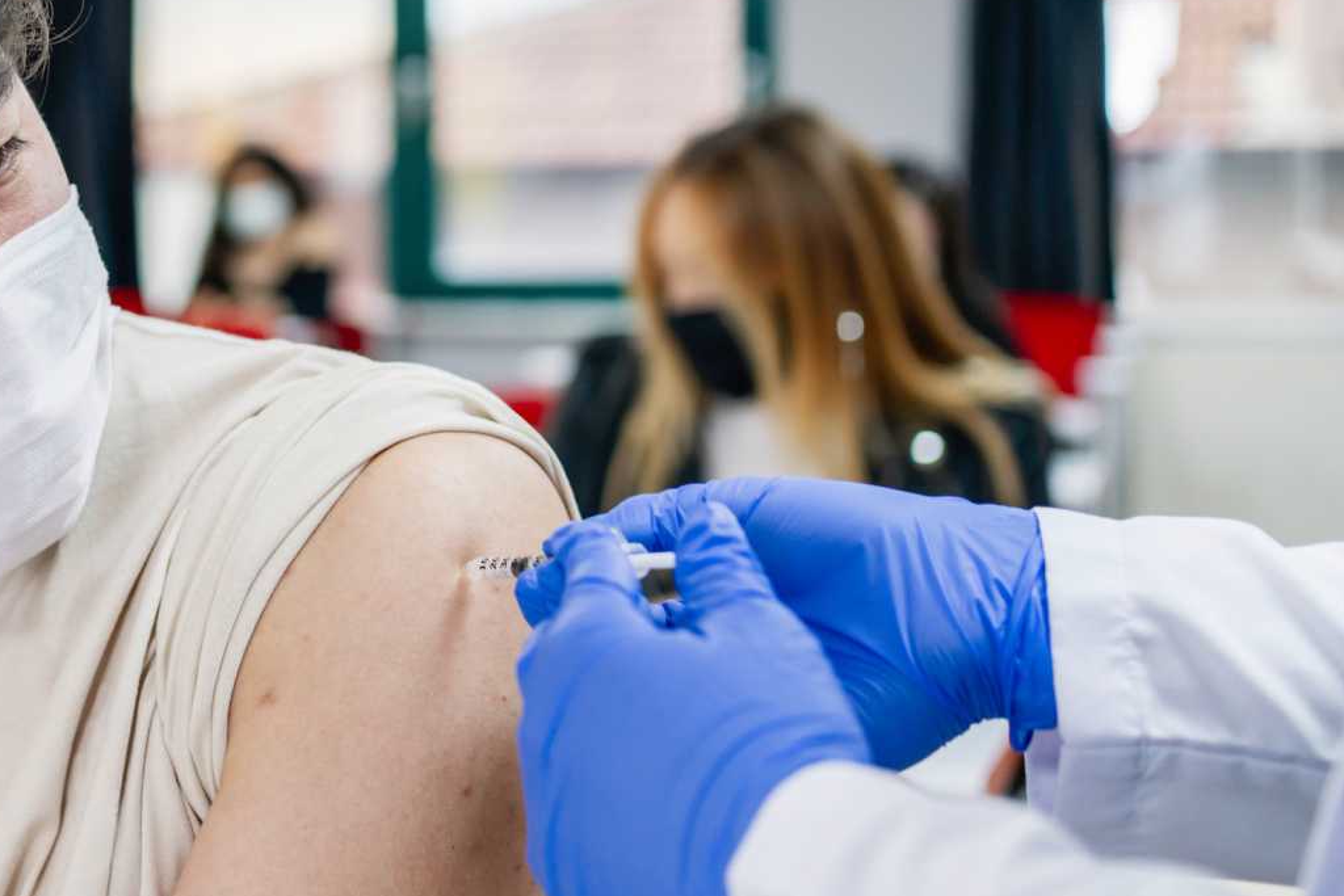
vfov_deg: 19.4
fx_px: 2614
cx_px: 87
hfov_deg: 27.6
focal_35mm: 70
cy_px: 311
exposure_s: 1/125
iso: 400
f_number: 2.5
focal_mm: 35
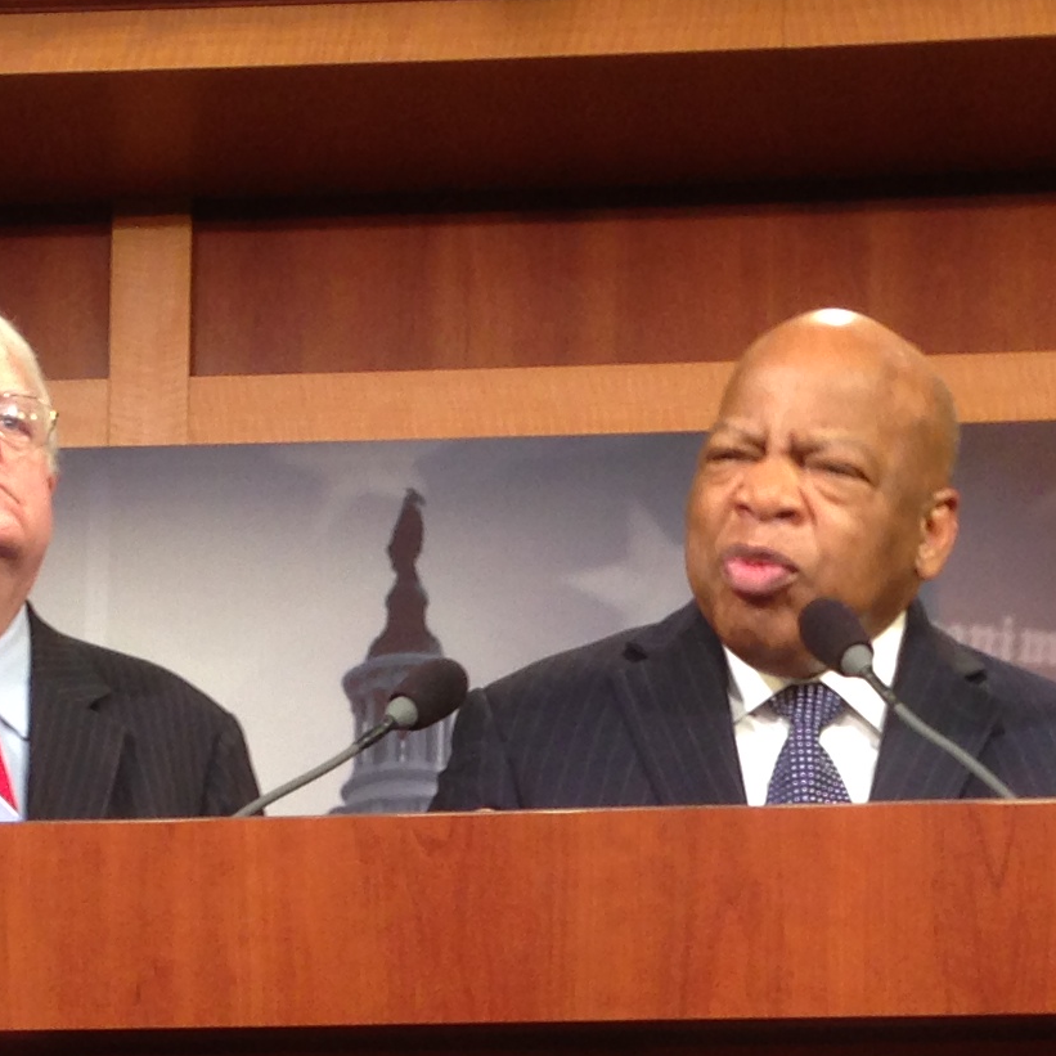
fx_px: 4004
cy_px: 1185
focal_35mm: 116
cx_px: 646
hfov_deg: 15.0
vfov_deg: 14.6
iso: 80
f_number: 2.4
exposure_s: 1/20
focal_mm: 4.12
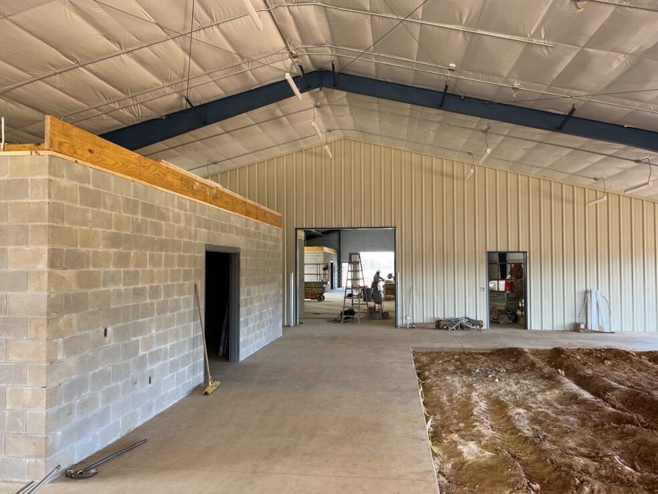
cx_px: 326
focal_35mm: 27
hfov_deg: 65.3
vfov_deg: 51.4
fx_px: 513
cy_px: 250
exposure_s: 1/163
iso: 64
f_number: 1.5
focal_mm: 5.7
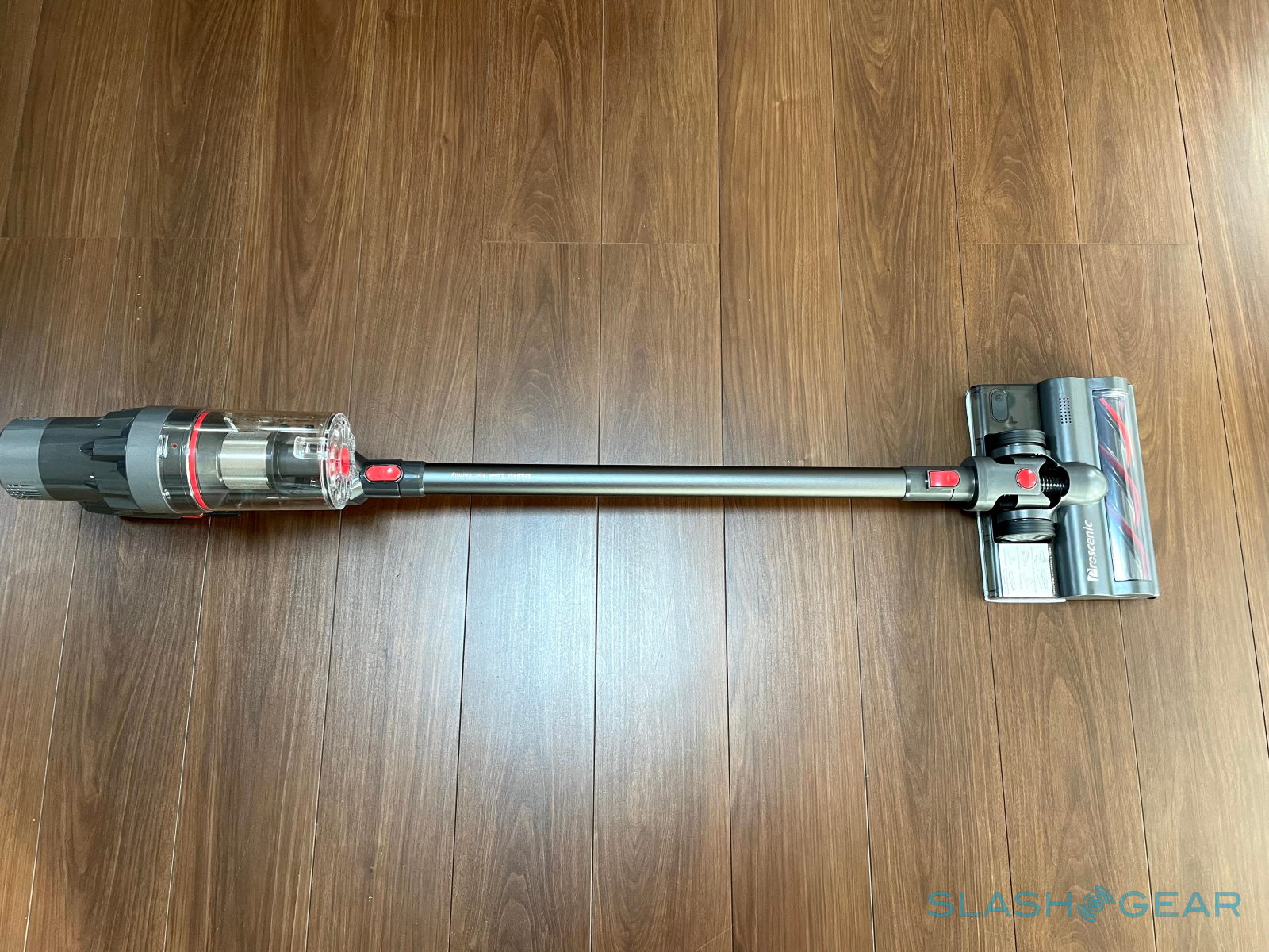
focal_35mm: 26
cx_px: 634
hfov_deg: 67.3
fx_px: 953
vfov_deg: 53.1
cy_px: 476
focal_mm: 4.2
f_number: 1.6
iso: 125
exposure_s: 1/86
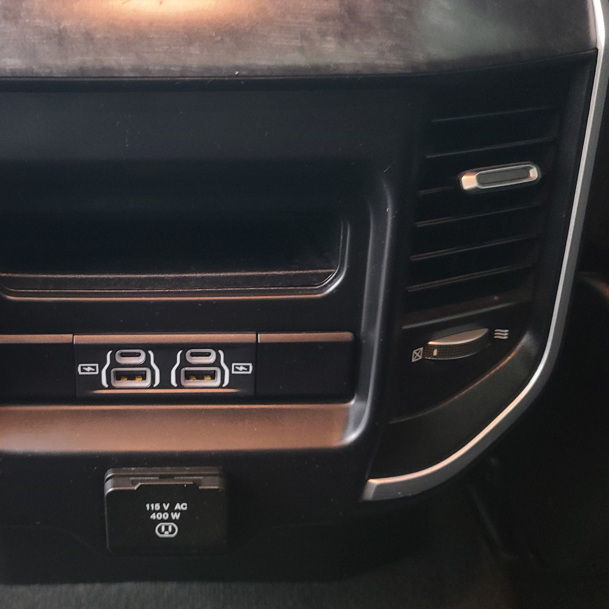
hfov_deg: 40.1
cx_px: 174
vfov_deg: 40.9
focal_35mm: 41
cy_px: 275
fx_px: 816
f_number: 1.8
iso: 1250
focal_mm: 7
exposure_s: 1/11
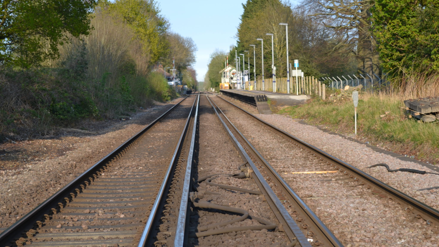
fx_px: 1007
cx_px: 219
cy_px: 132
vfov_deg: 14.0
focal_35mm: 87
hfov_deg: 24.6
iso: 100
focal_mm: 55
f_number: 6.3
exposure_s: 1/160
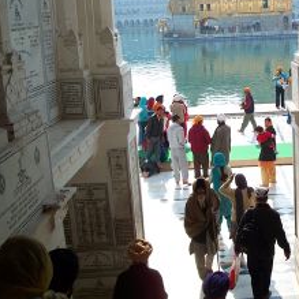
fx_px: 547
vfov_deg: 30.4
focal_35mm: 56
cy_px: 109
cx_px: 252
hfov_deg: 29.6
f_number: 4
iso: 64
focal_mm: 7.8
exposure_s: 1/400
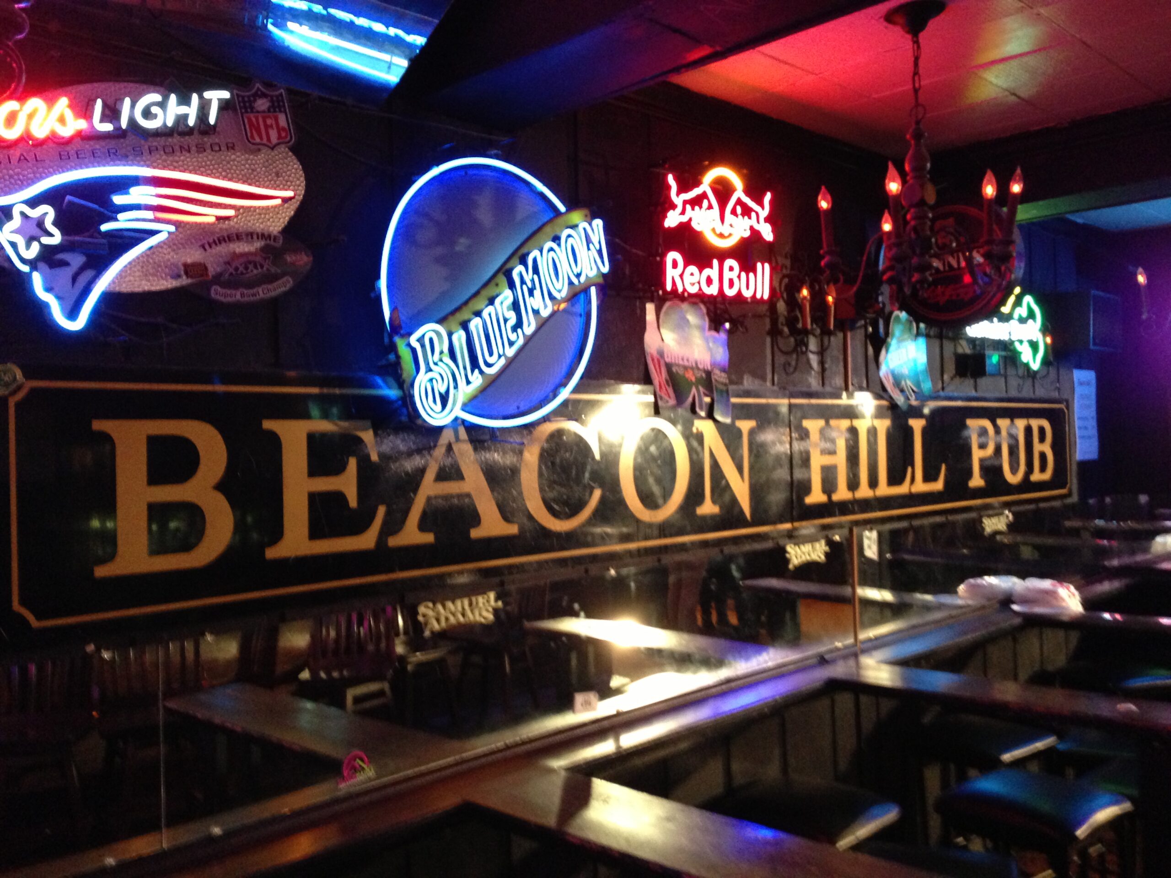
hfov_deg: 55.4
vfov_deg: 42.9
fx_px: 1116
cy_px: 439
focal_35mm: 33
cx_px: 586
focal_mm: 4.13
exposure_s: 1/15
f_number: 2.4
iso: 500
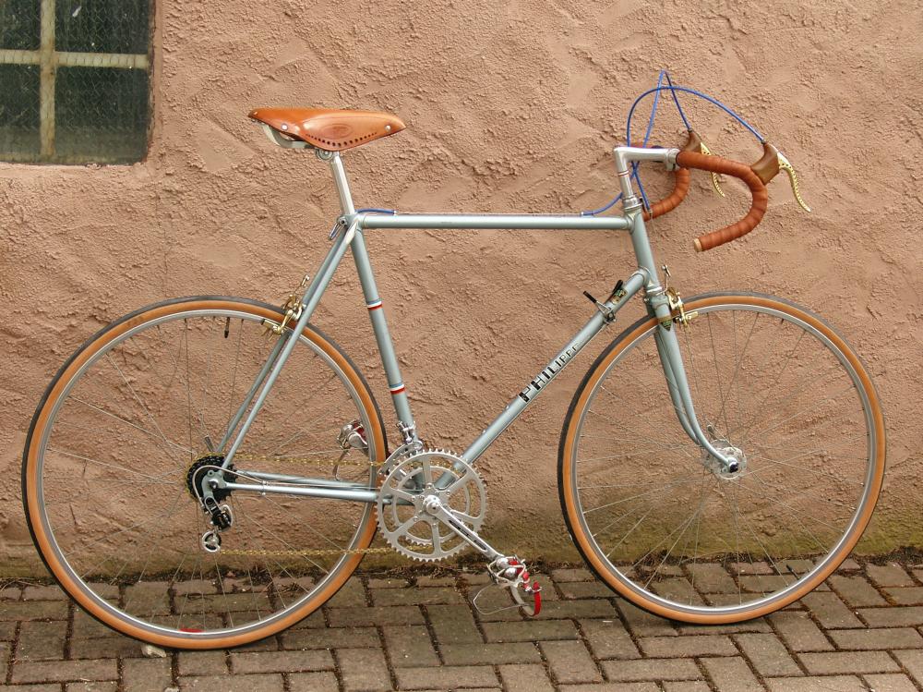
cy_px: 346
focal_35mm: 73
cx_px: 462
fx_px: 1946
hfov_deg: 26.7
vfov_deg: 20.1
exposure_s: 1/280
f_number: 2.8
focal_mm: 15.12
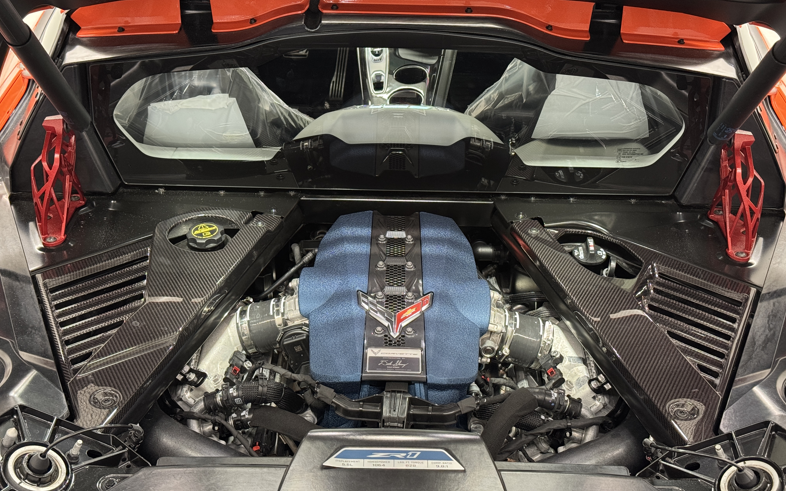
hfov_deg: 39.6
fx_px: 1092
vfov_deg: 25.3
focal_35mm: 51
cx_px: 393
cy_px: 243
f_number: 1.78
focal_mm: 6.76
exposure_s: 1/40
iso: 320
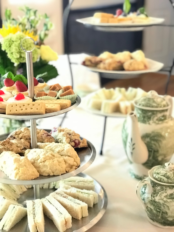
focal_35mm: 57
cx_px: 87
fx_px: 382
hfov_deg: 25.7
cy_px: 116
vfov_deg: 33.8
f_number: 2.8
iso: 1000
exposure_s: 1/60
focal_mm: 6.6
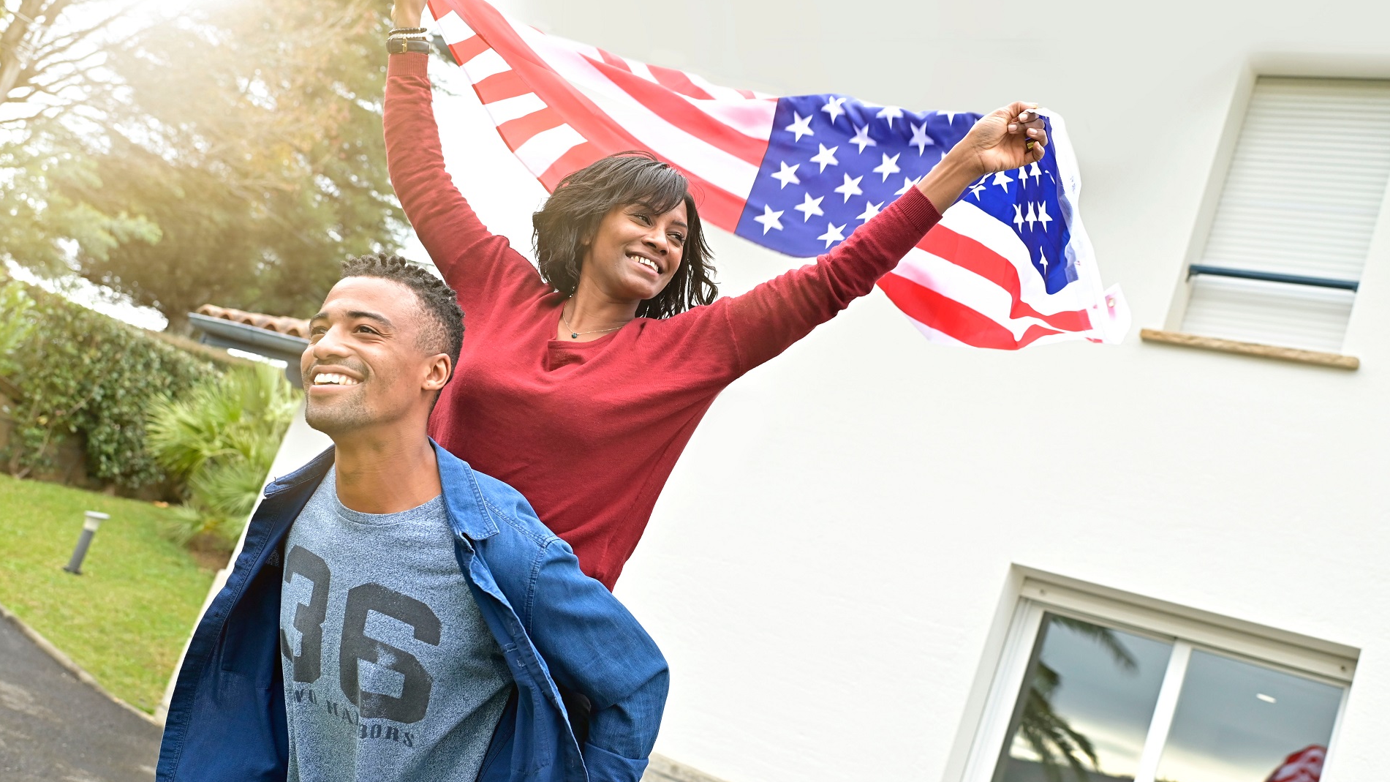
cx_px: 700
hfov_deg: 54.0
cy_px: 436
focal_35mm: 37
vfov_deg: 32.0
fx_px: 1364
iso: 1000
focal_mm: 35
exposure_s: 1/500
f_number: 4
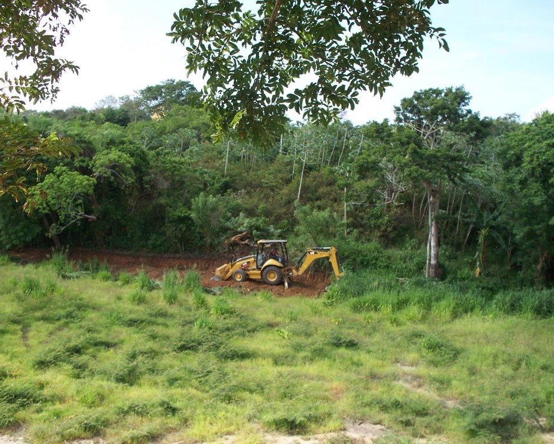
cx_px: 292
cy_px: 224
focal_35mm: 38
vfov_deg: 39.2
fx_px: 623
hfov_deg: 47.9
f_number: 2.8
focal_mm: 7.54
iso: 64
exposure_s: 1/320
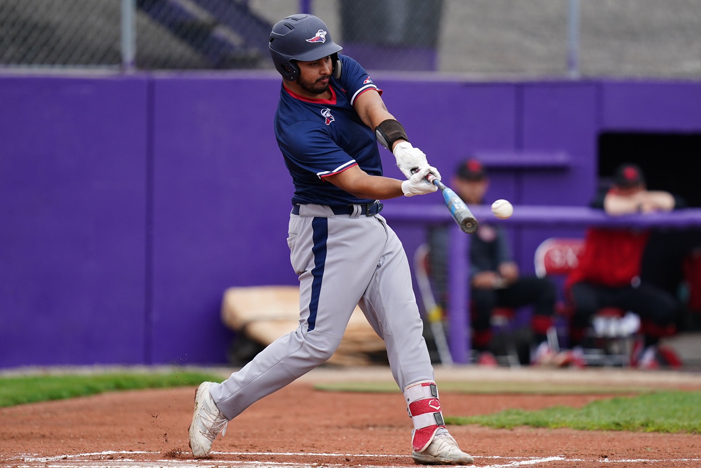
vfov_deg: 3.4
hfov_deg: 5.1
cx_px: 351
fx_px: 7809
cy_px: 234
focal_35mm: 401
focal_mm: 400
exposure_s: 1/4000
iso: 640
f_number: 2.8
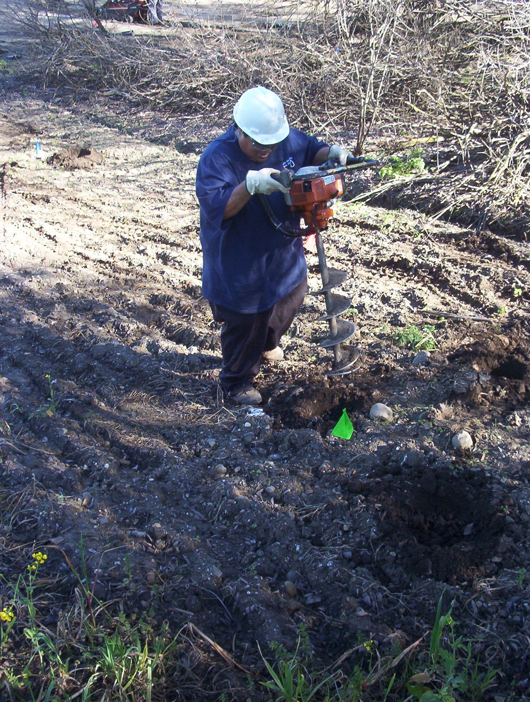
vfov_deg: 47.8
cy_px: 351
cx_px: 265
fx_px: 793
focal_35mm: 39
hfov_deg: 37.0
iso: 100
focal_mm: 6
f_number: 4.5
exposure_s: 1/88.9
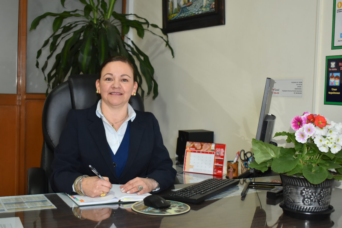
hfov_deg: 41.1
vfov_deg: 28.1
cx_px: 171
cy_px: 114
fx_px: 456
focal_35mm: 48
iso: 800
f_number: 5
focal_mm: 32
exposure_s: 1/100
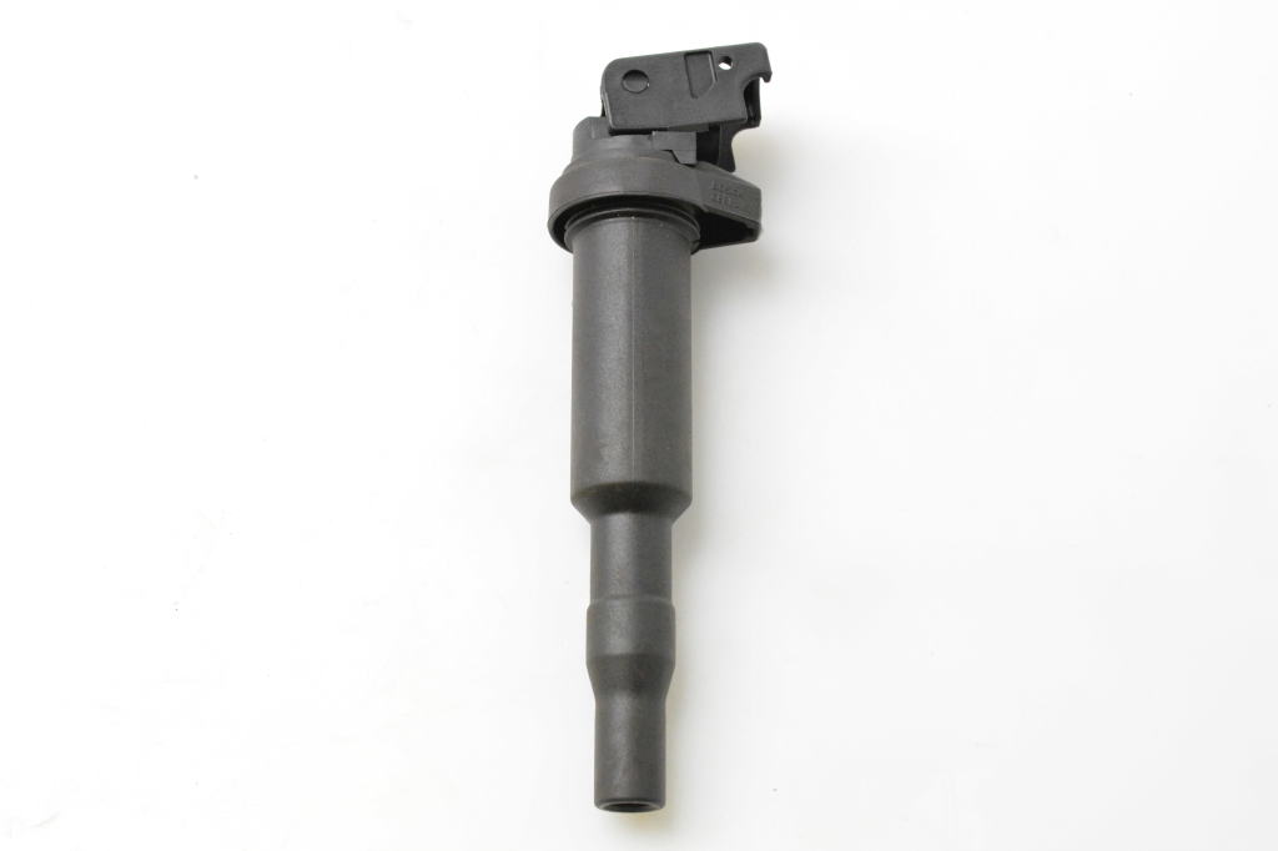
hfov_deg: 31.9
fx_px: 2236
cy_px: 426
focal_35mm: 63
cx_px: 639
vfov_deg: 21.6
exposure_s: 1/250
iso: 6400
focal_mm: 42
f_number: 8
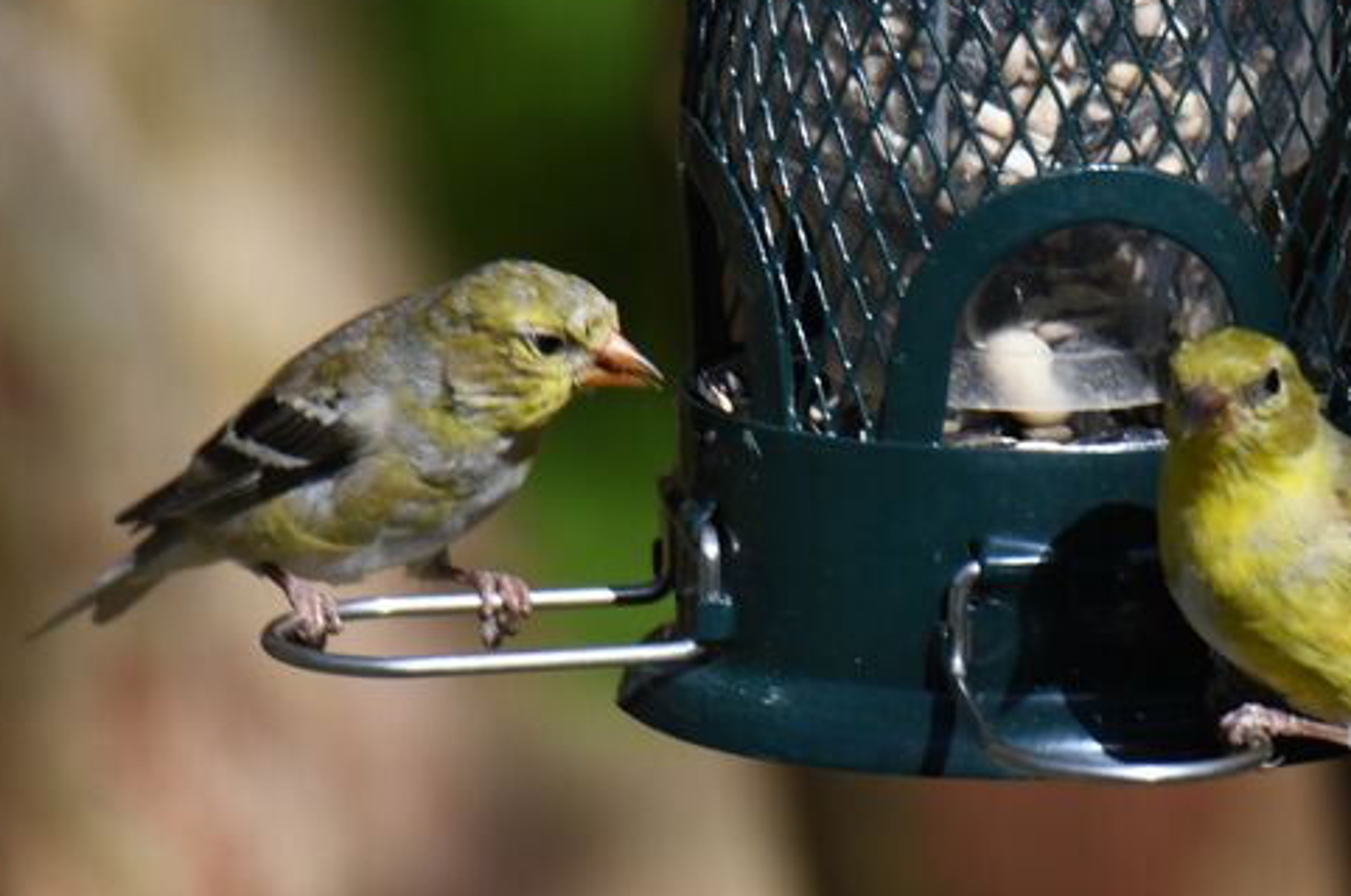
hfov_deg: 2.6
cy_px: 511
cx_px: 855
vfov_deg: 1.7
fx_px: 29832
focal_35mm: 796
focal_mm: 600
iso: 280
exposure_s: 1/667
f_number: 7.1
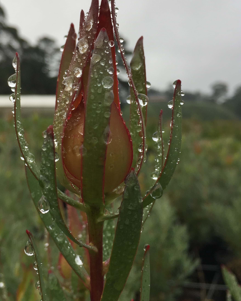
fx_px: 374
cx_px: 100
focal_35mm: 42
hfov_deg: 35.6
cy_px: 133
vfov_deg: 43.7
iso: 32
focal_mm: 4.15
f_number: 2.2
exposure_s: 1/208
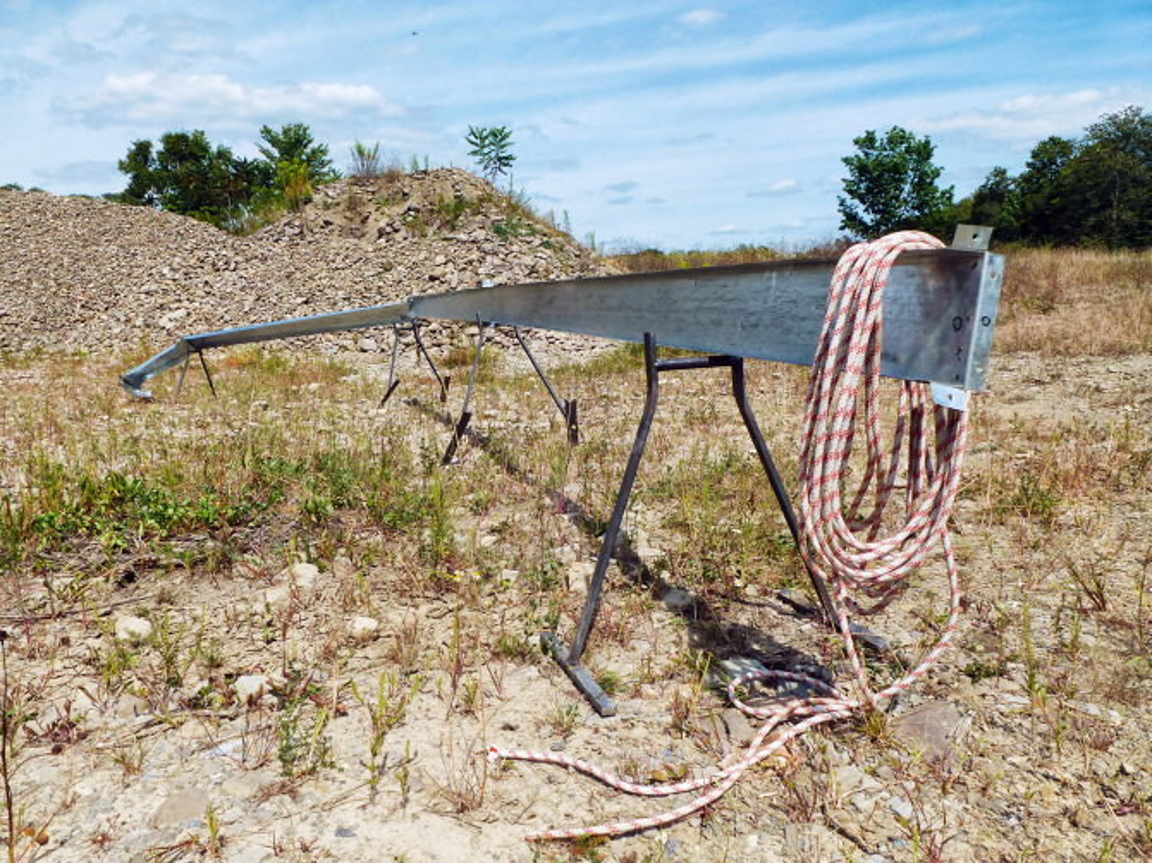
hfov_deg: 71.6
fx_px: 798
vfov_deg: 56.8
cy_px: 432
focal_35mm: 24
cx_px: 576
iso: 100
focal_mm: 4.3
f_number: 5.6
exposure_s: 1/400
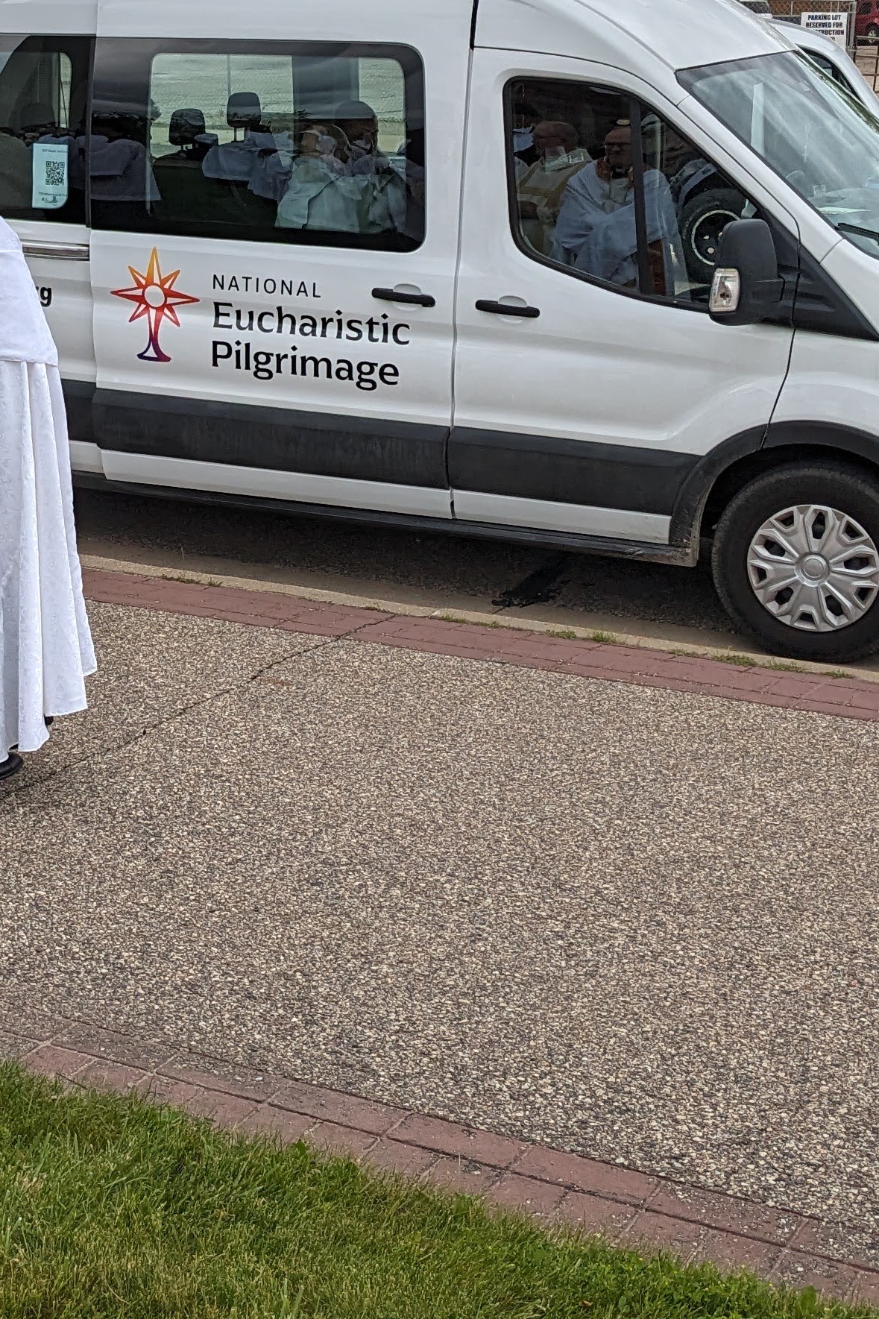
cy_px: 435
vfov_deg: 31.2
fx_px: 2344
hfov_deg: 20.8
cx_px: 98
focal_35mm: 64
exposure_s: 1/1232
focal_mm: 4.38
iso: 42
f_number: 1.73
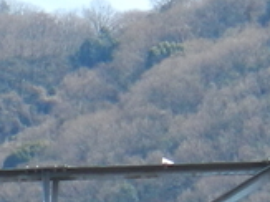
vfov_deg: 2.6
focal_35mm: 560
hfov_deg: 3.5
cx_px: -23
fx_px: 4365
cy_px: 697
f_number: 4.8
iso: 160
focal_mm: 13.5
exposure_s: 1/400
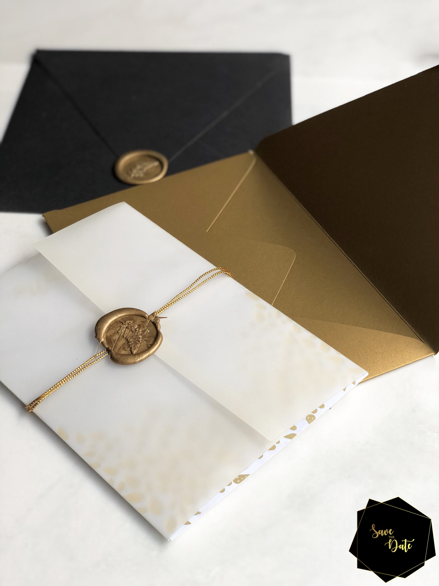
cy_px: 293
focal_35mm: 52
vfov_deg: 36.8
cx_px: 220
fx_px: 879
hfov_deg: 28.0
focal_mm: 6
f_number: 2.4
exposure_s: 1/60
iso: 20
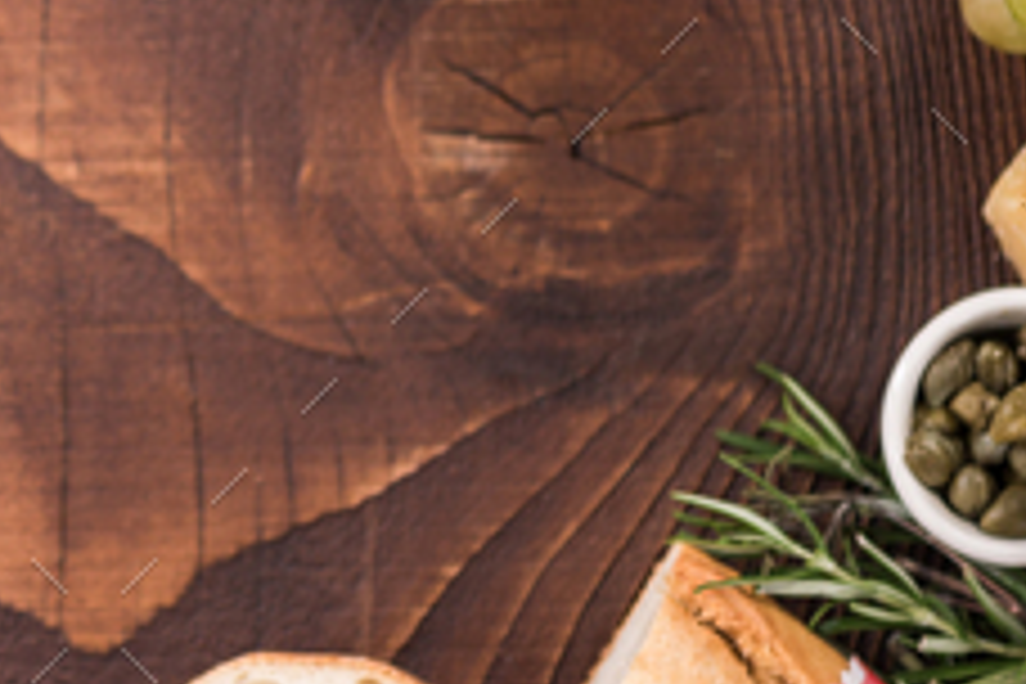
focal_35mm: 272
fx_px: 7751
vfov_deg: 5.0
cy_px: 158
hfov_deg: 7.5
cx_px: 72
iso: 64
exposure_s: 1/125
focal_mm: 105
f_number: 11
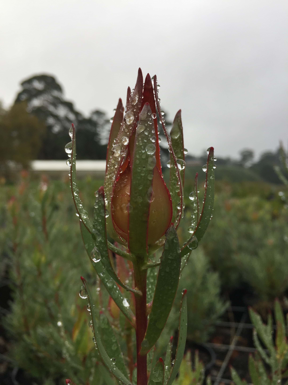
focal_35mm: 29
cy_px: 192
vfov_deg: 61.7
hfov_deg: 48.2
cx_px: 144
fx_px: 322
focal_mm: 4.15
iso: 32
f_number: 2.2
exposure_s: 1/208
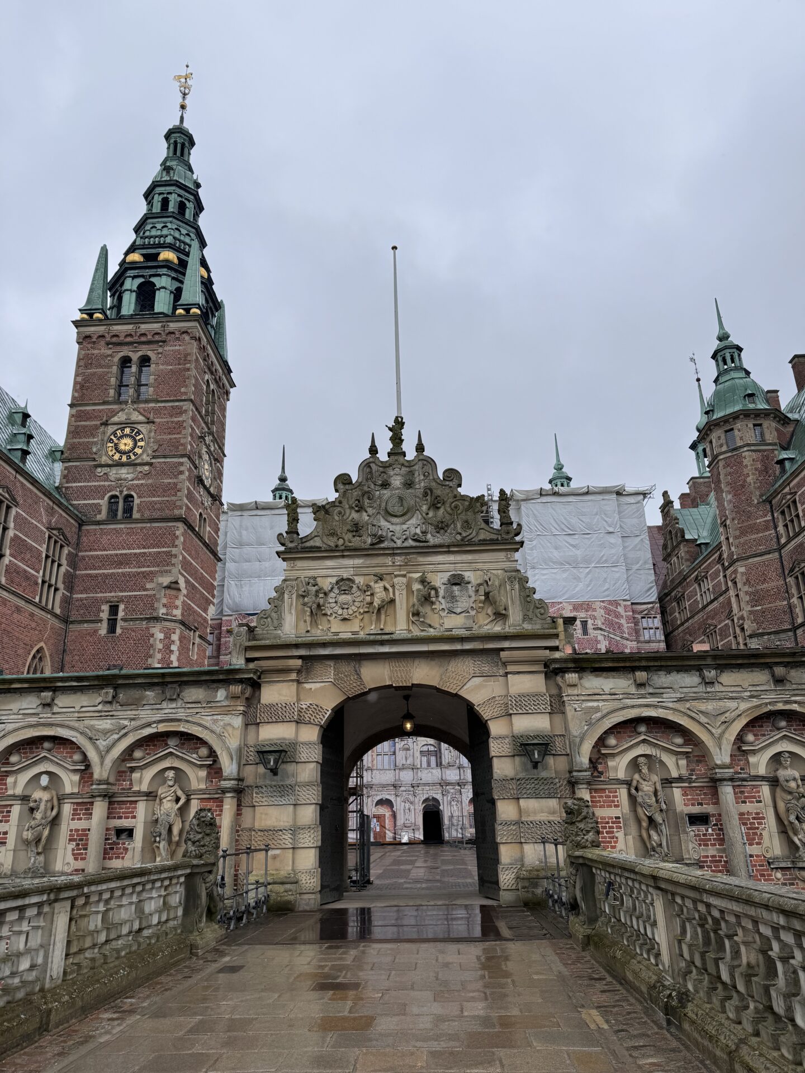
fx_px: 744
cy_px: 536
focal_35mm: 24
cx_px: 402
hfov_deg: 56.8
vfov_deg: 71.6
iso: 80
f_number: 1.78
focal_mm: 6.76
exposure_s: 1/2959
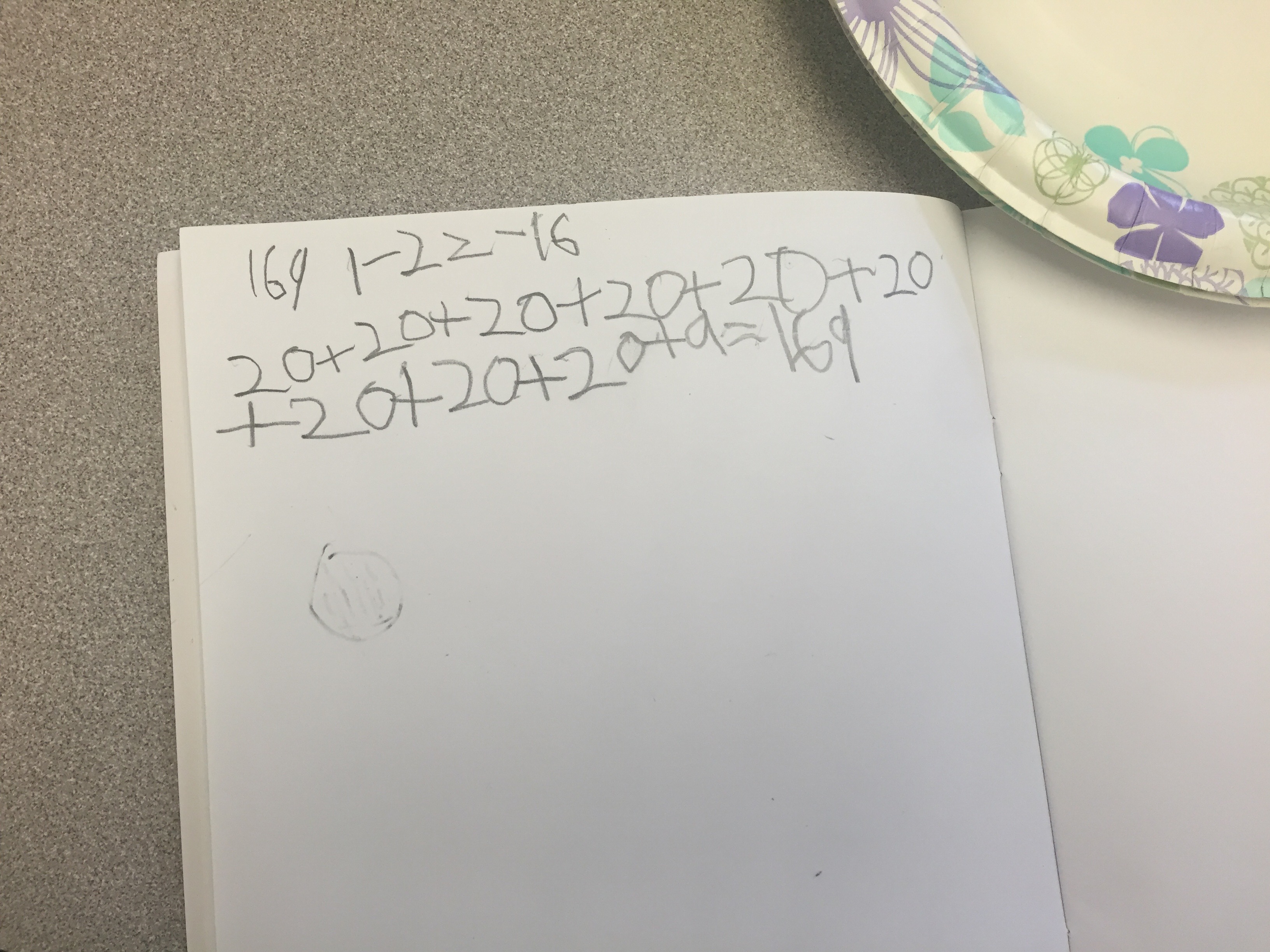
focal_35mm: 29
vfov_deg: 48.2
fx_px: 1064
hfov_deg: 61.7
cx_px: 635
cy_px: 476
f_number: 2.2
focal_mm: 4.15
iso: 40
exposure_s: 1/40
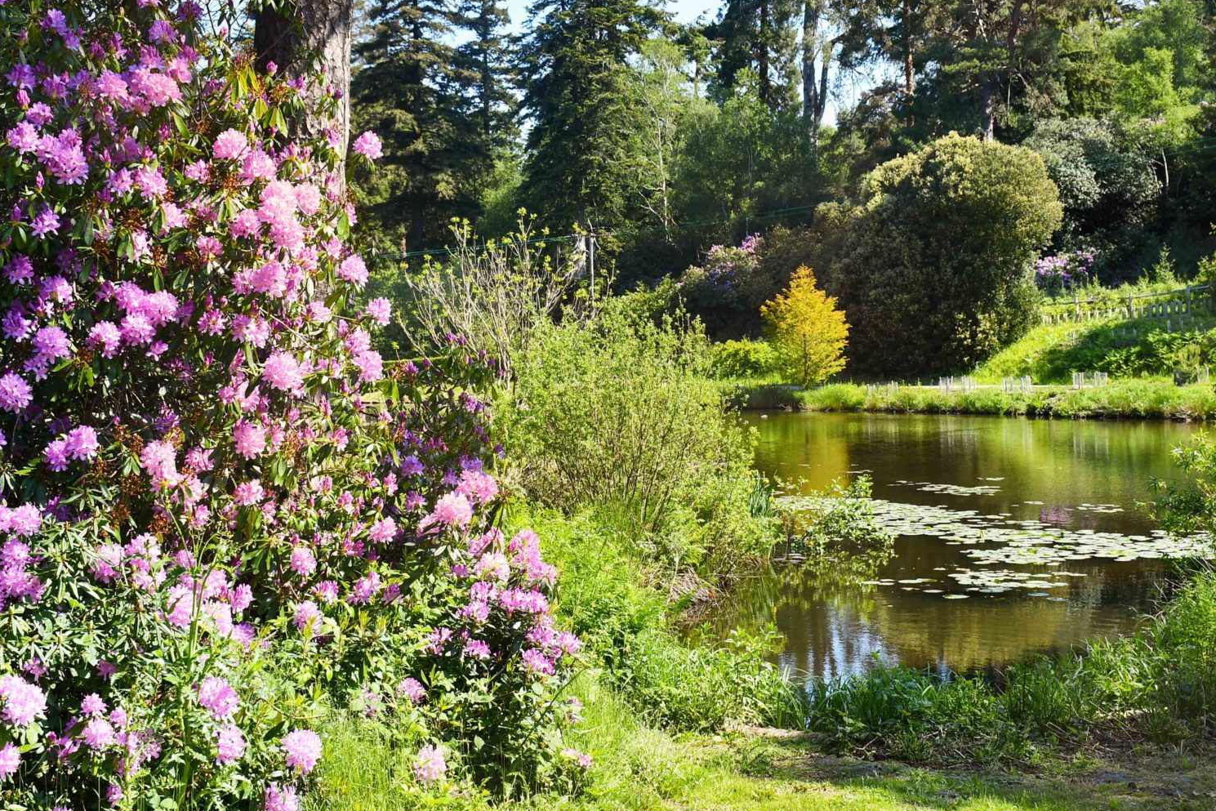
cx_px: 635
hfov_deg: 36.2
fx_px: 1858
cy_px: 359
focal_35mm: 55
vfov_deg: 24.6
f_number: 8
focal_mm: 27
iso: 180
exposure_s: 1/250
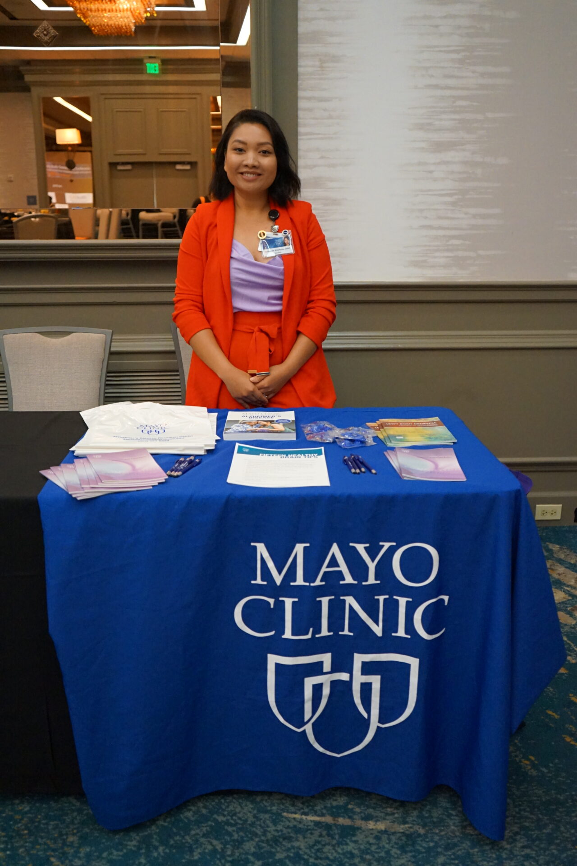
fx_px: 769
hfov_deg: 41.1
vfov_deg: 58.7
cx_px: 288
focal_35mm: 32
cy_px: 433
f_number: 4
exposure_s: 1/160
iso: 5000
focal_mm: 32
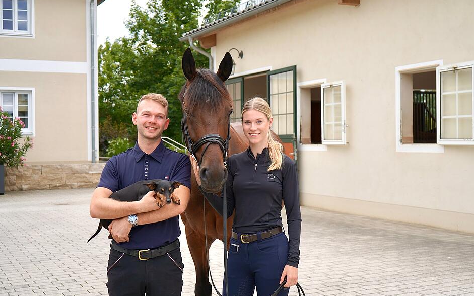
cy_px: 144
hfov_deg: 39.5
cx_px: 257
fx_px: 659
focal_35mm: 51
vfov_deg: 25.3
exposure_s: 1/400
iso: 100
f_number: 5
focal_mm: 46
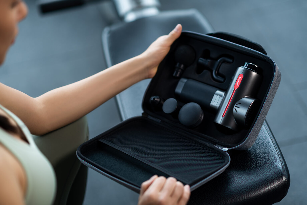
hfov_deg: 23.9
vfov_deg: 16.1
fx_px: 725
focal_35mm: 85
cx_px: 154
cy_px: 102
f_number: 2
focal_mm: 85
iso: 100
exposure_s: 1/250
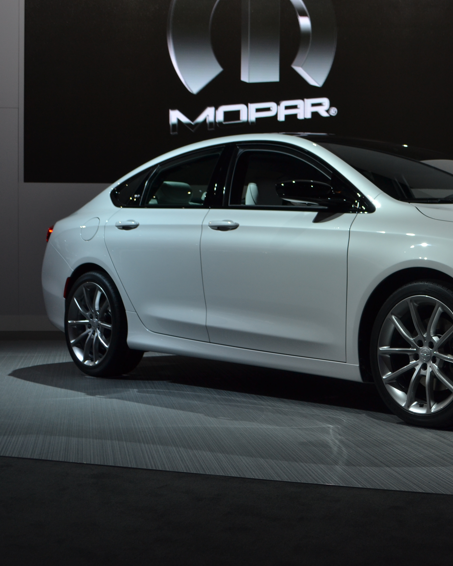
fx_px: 1005
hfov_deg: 24.8
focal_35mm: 60
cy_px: 283
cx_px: 395
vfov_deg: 31.4
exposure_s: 1/125
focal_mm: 28
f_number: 5.6
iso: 200
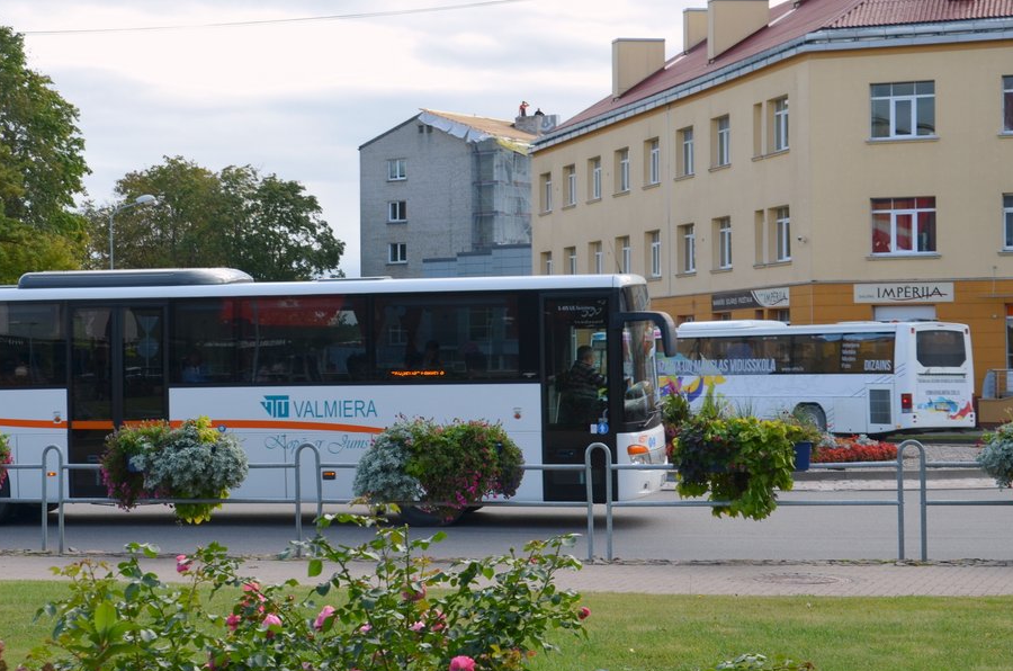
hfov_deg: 20.4
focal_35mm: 100
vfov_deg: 13.6
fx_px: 2808
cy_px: 267
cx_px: 348
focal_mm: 50
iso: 160
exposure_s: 1/250
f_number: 8
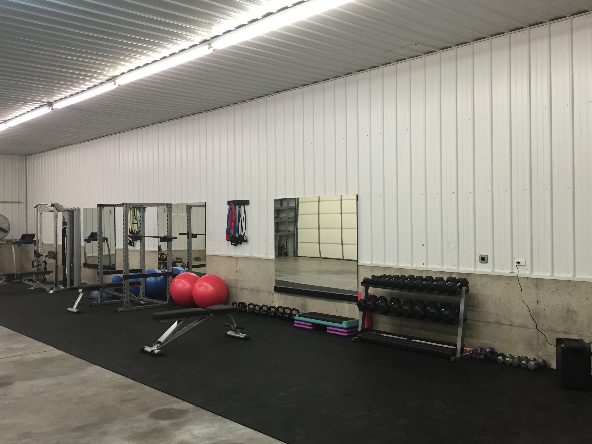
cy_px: 222
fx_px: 564
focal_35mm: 33
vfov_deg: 42.9
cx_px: 260
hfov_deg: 55.2
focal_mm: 4.15
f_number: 2.2
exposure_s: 1/30
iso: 50
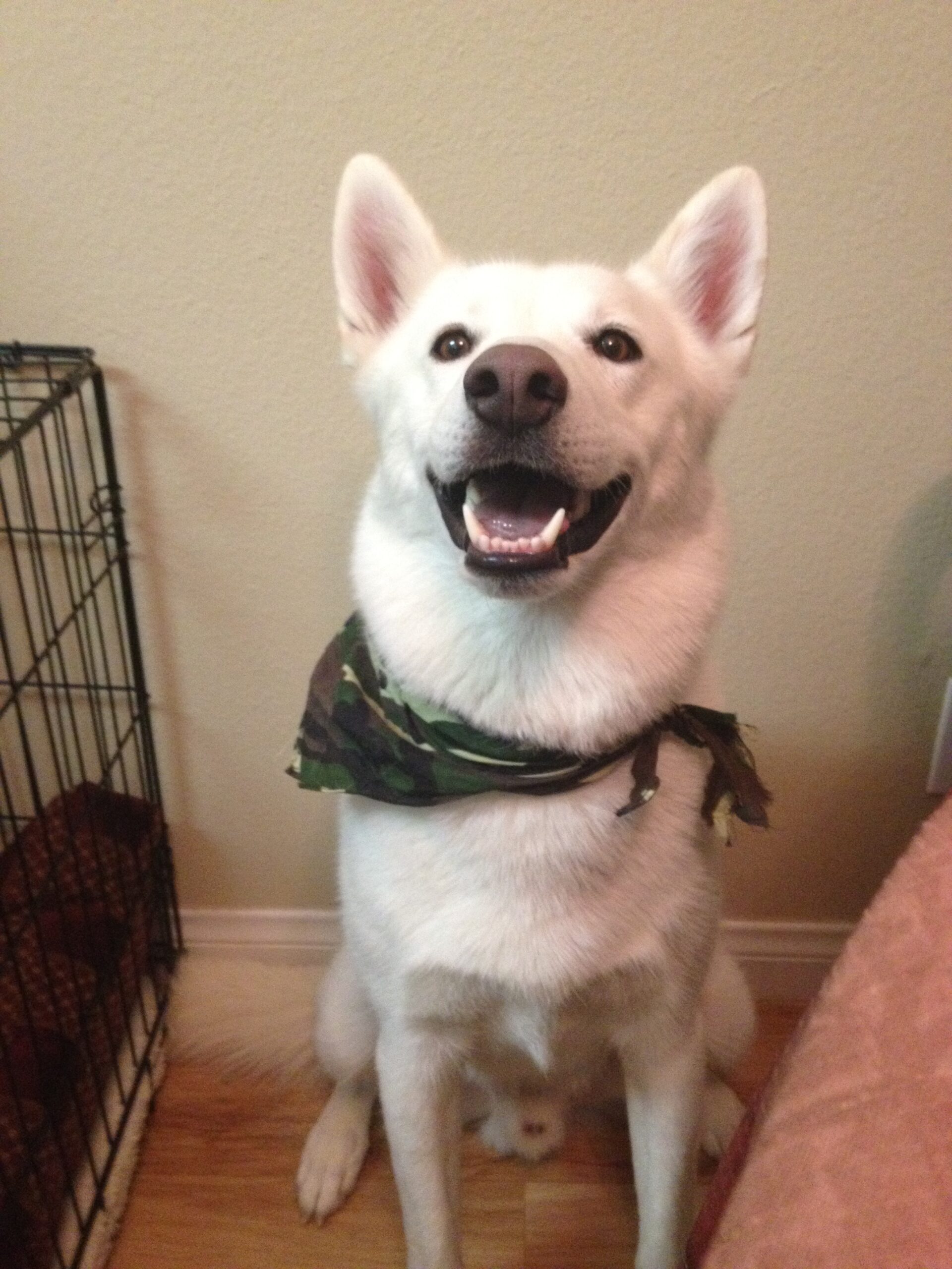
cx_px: 476
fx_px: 1283
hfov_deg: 40.7
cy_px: 634
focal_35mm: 35
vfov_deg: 52.6
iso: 400
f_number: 2.4
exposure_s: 1/20
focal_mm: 4.28
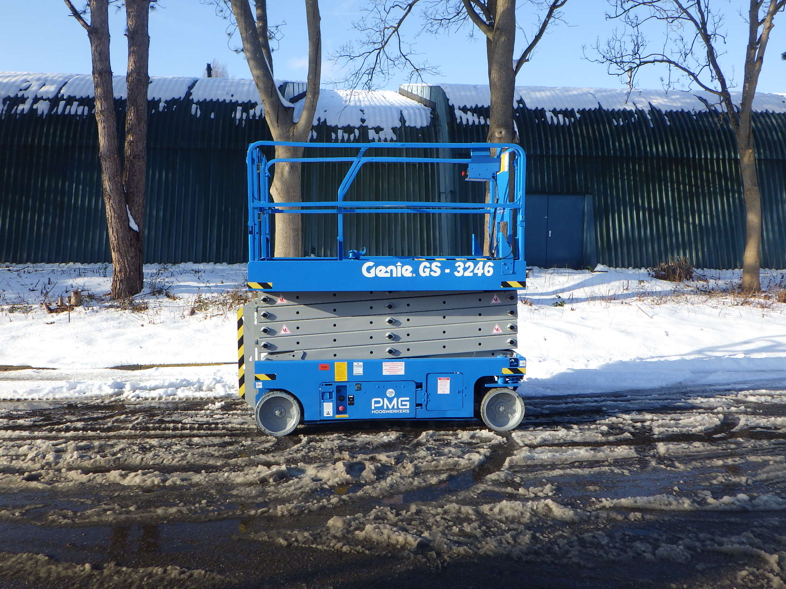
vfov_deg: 49.7
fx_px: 636
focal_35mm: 28
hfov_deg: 63.4
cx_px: 393
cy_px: 294
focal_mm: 5
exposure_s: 1/500
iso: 125
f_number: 4.2
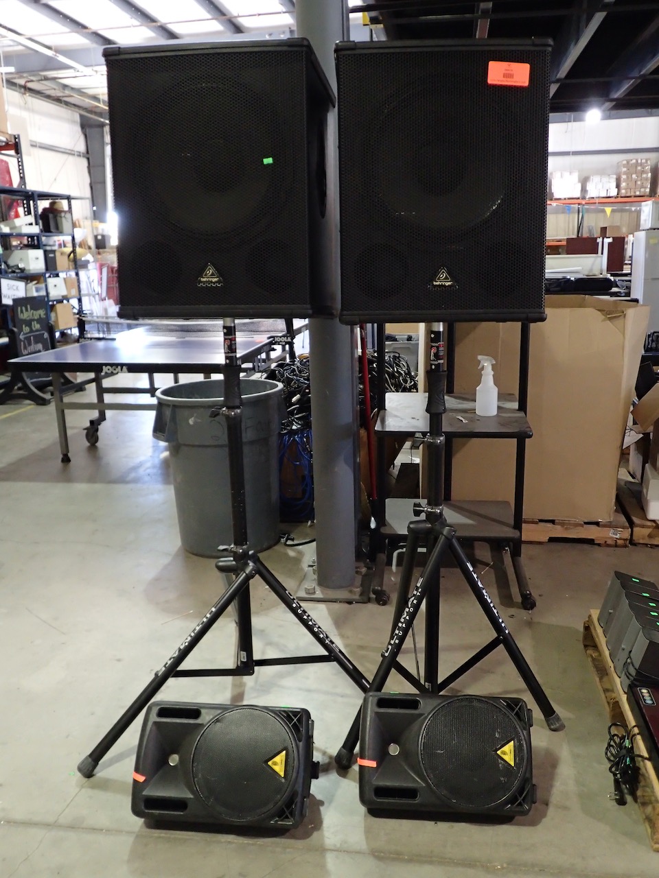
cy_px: 439
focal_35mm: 30
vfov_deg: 60.0
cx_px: 330
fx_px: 761
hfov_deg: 46.8
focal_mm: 5.5
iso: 500
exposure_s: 1/30
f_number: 2.3
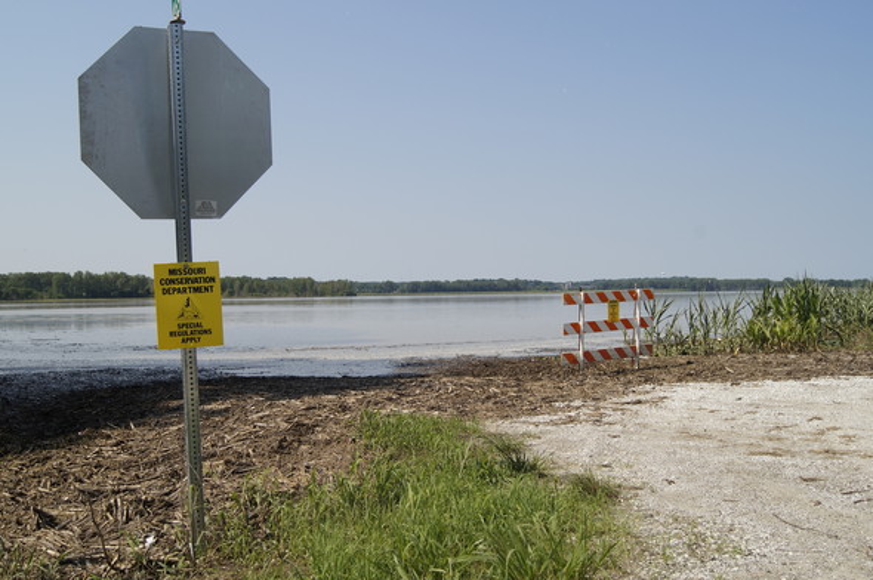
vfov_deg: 36.8
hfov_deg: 53.2
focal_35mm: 36
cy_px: 290
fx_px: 872
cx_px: 436
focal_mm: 24
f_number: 10
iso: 100
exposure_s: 1/250
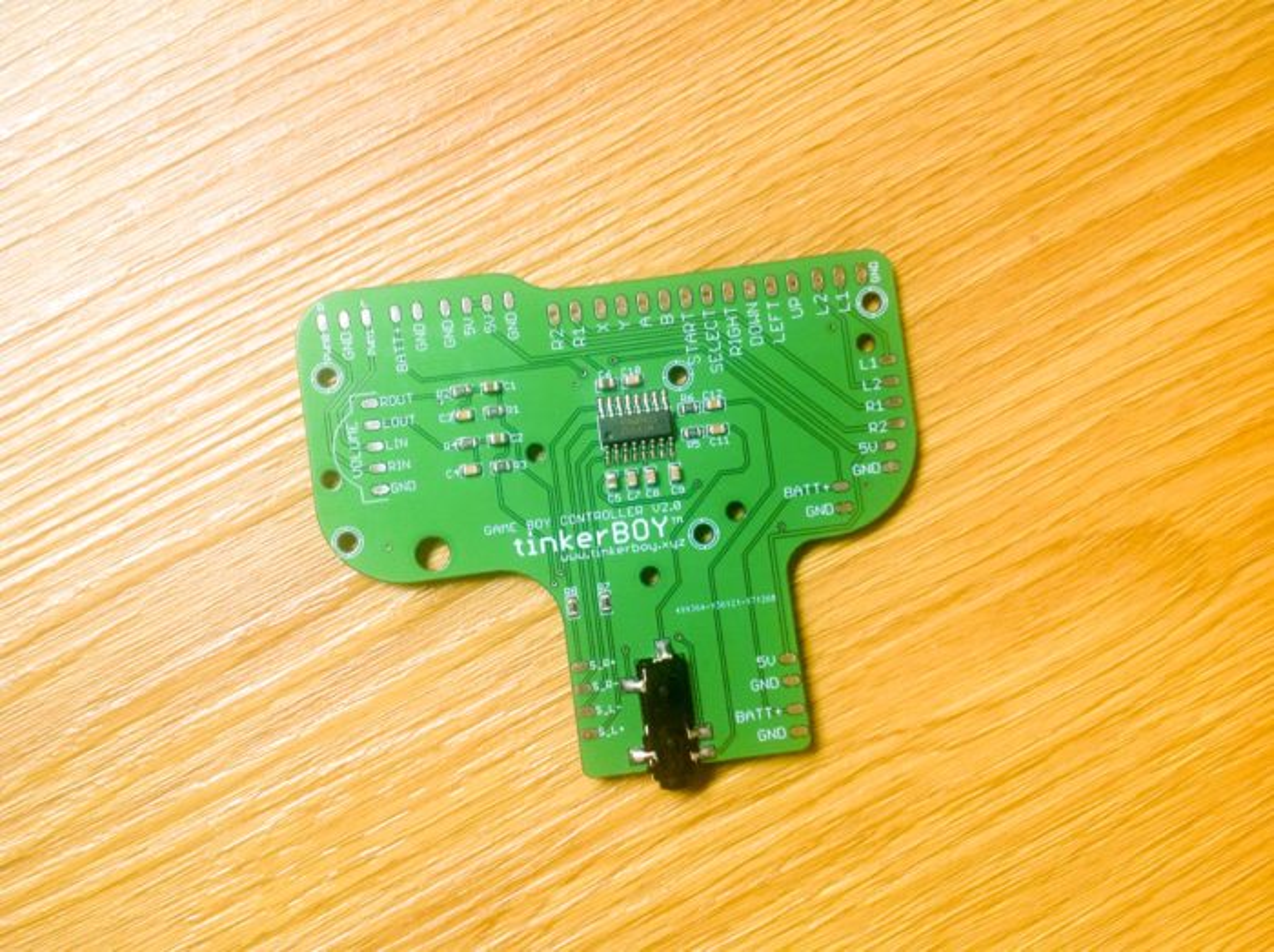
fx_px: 1286
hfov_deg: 52.7
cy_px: 476
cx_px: 637
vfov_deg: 40.6
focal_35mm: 35
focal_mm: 4.28
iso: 50
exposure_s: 1/17
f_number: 2.4
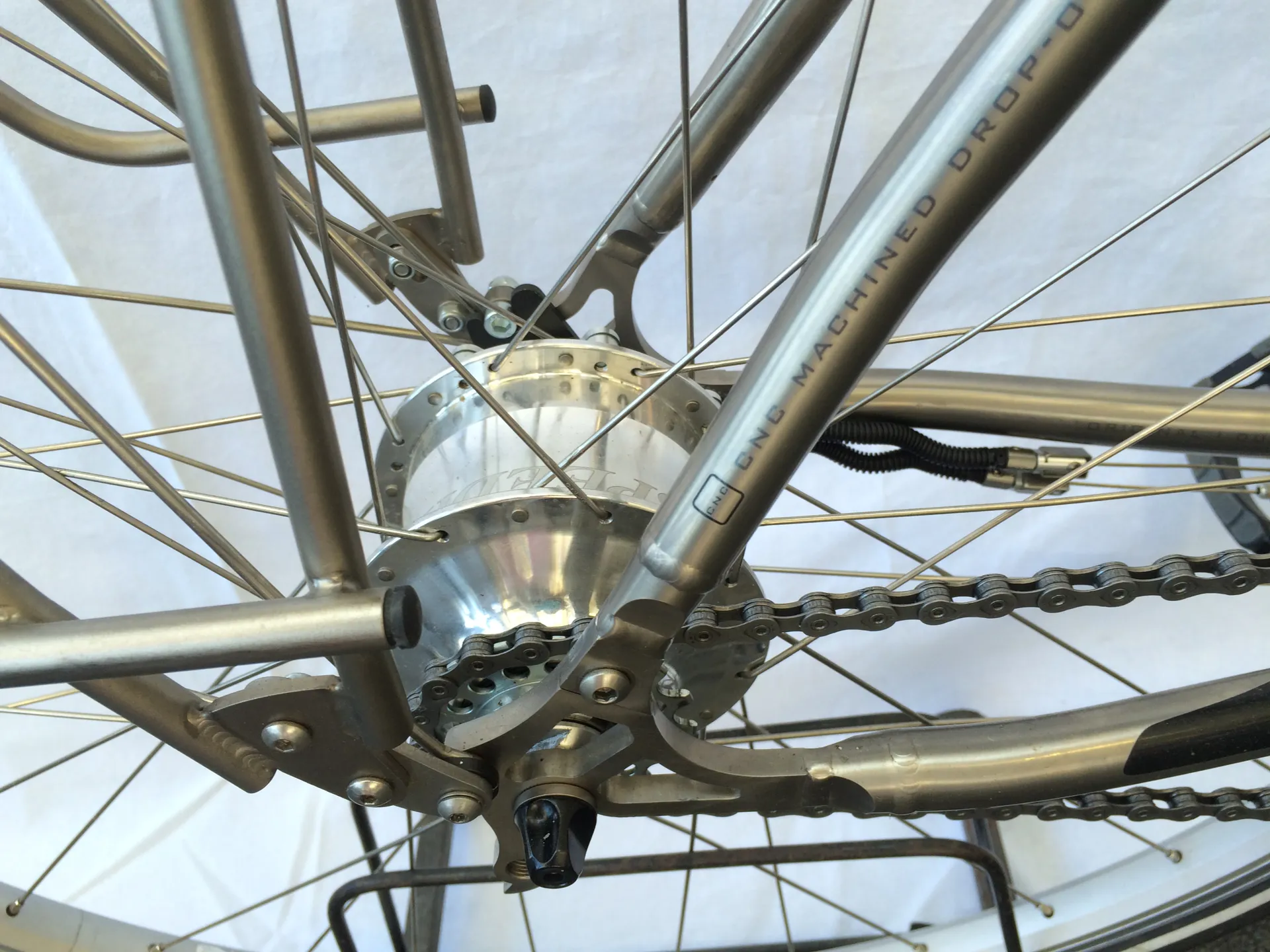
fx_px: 1064
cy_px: 476
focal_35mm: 29
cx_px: 635
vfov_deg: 48.2
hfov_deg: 61.7
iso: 32
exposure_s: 1/50
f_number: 2.2
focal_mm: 4.15
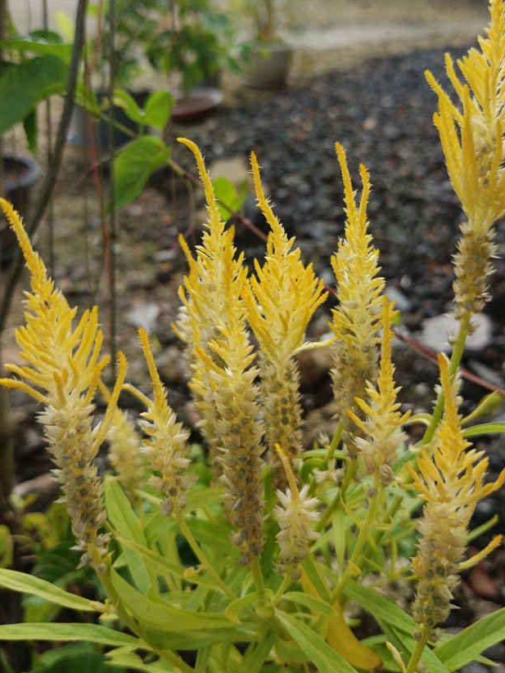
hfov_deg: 40.6
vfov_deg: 52.0
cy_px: 249
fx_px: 681
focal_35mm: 35
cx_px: 286
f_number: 1.7
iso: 50
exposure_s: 1/244
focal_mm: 5.31
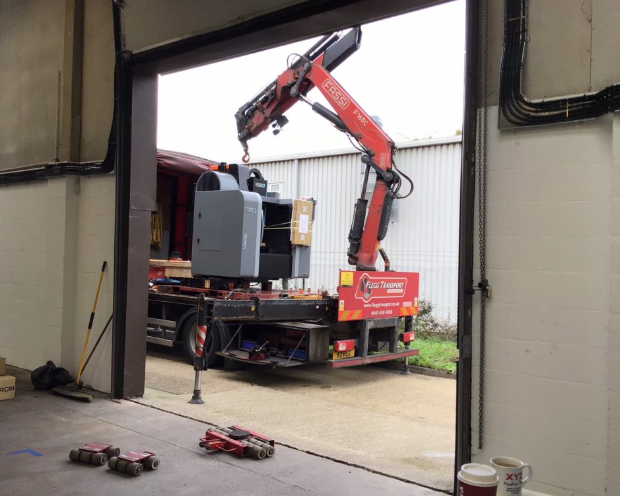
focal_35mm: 33
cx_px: 312
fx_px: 605
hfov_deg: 54.2
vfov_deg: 44.5
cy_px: 245
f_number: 2.4
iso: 25
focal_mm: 3.3
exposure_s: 1/120
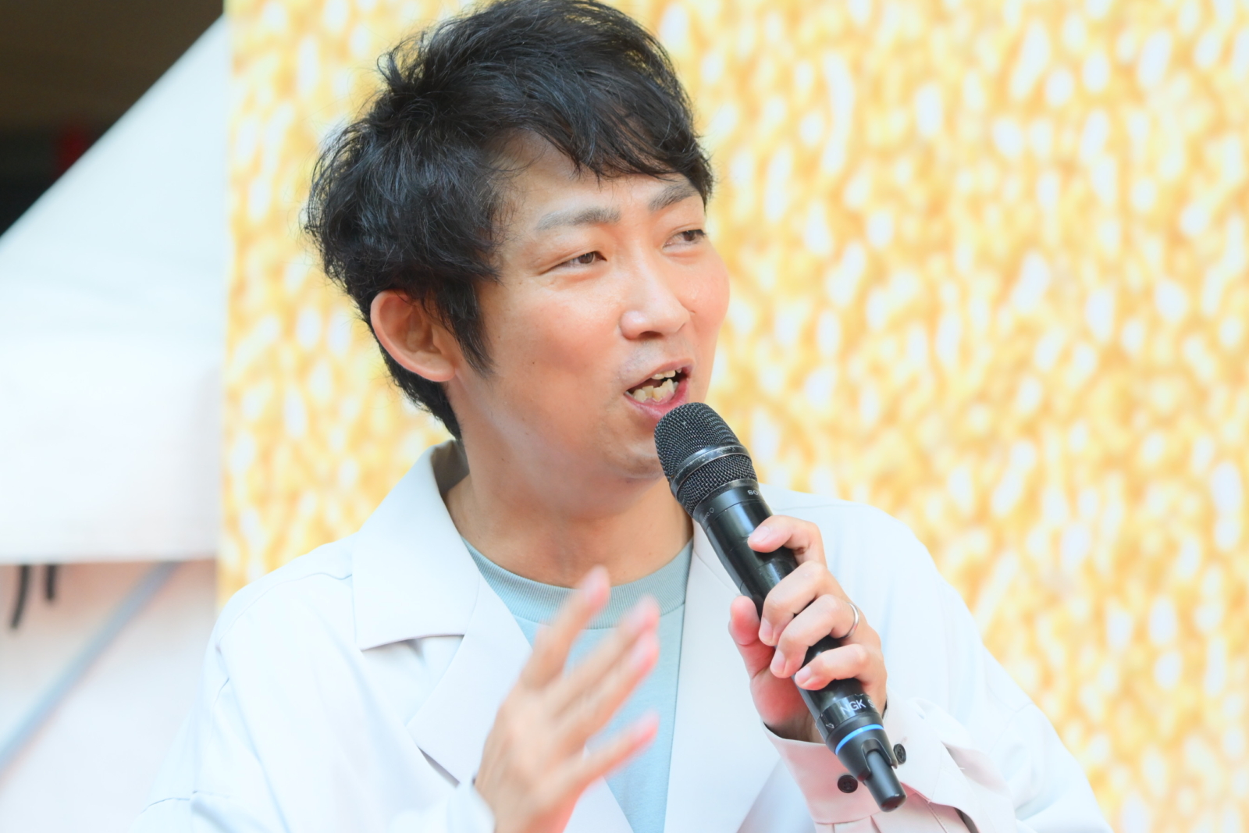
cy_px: 416
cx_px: 624
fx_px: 9368
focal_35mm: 270
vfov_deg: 5.1
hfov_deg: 7.6
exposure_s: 1/200
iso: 1600
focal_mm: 180
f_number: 5.6
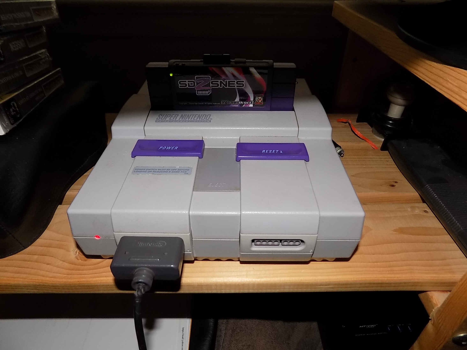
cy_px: 175
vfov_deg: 58.9
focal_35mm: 23
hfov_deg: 73.9
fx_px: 310
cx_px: 234
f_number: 3.1
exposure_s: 1/30
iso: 200
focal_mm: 4
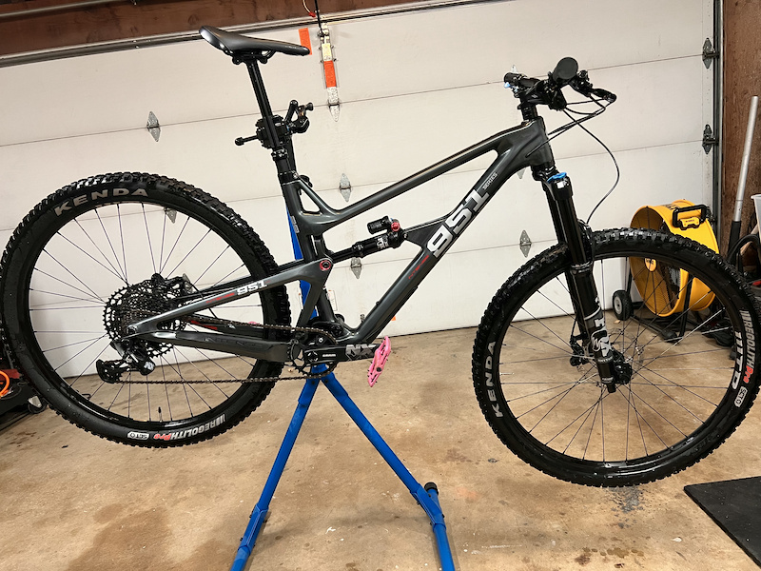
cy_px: 286
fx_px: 572
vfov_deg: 53.1
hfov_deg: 67.3
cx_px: 380
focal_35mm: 26
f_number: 1.5
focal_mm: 5.7
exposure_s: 1/60
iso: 320
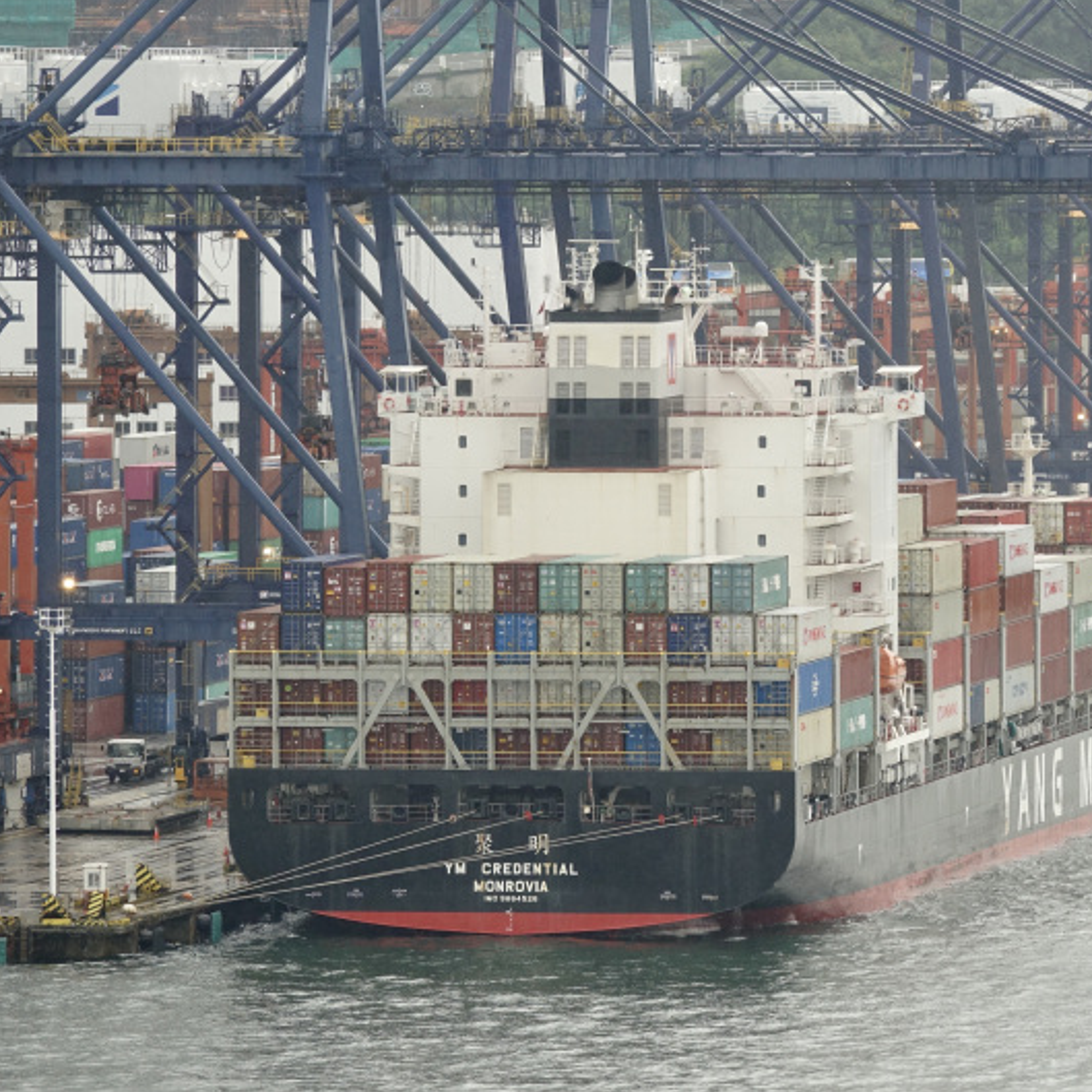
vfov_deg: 4.9
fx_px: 12706
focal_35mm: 356
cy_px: 545
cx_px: 725
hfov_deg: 4.9
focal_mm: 101.58
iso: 200
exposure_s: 1/250
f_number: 4
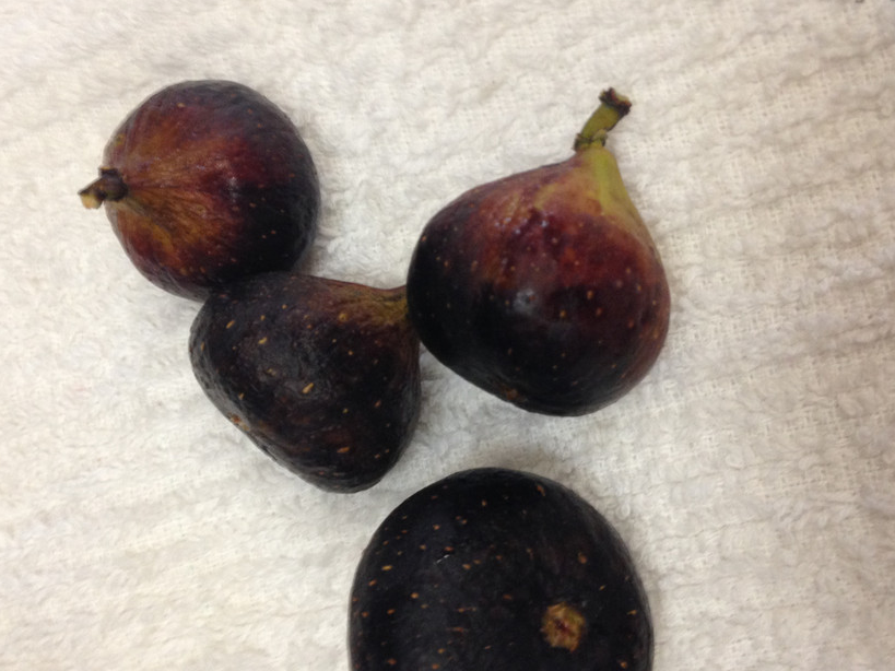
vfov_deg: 33.6
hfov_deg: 43.8
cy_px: 348
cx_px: 386
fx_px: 1112
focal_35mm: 43
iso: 160
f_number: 2.4
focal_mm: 4.12
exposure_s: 1/20
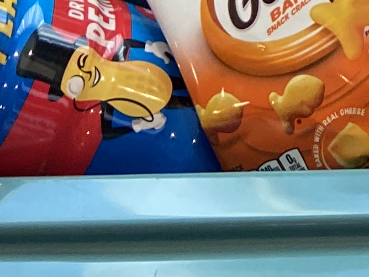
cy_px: -441
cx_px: 738
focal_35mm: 157
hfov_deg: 11.4
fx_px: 1674
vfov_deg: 8.5
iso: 200
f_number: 1.8
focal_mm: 4.25
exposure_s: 1/60
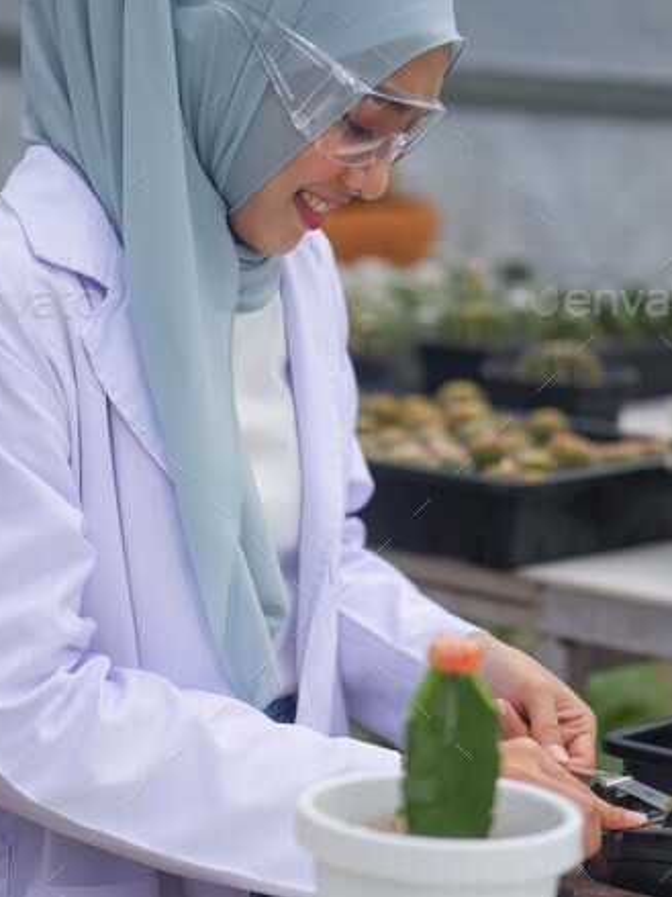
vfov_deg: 16.3
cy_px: 448
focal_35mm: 121
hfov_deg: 12.2
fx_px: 3133
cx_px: 310
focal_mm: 45
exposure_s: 1/2000
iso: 200
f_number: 1.2
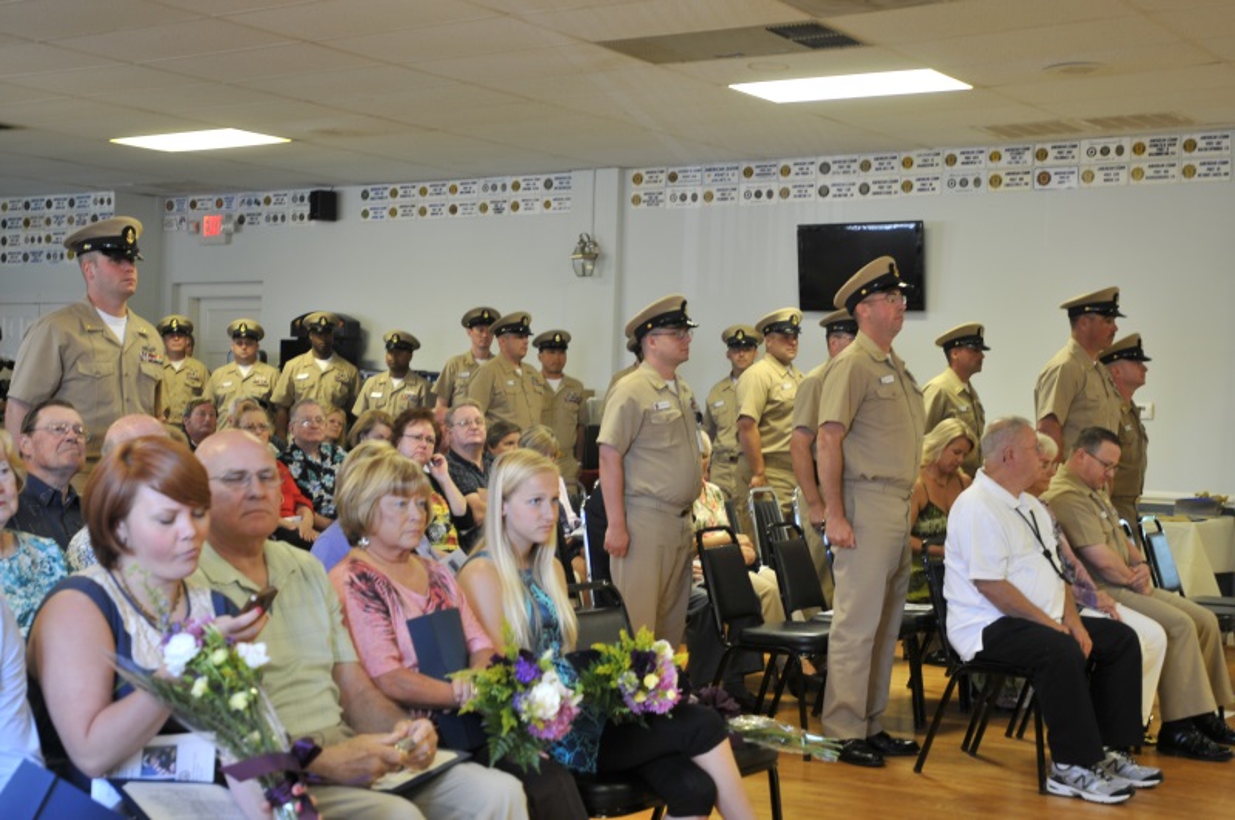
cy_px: 410
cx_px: 618
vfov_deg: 25.7
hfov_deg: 37.9
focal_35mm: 52
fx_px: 1798
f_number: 2.8
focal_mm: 35
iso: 200
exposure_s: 1/25
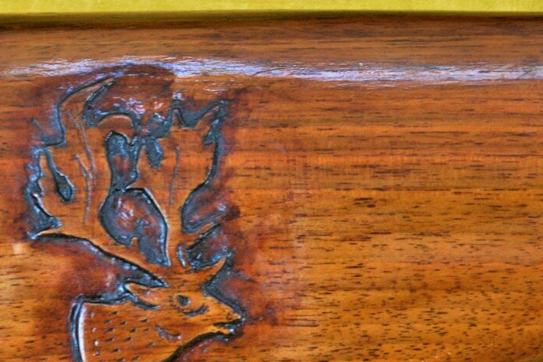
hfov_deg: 14.6
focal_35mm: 141
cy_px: 279
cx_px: 281
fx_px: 2125
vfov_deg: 9.7
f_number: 5.6
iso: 400
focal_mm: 55
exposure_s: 1/25
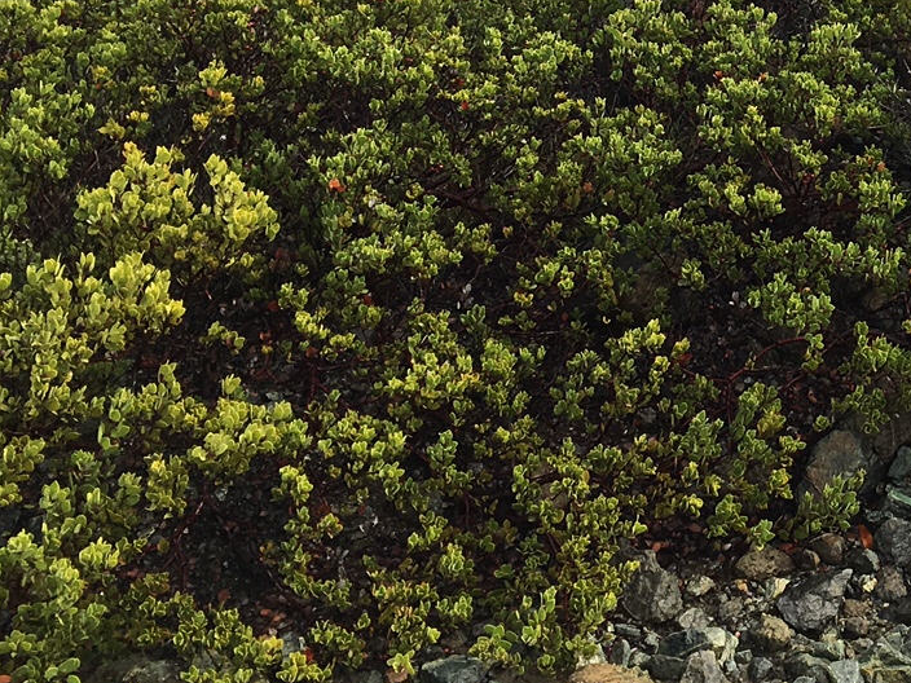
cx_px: 1075
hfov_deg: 21.9
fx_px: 2184
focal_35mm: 83
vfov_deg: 17.1
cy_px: -100
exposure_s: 1/635
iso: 25
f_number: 2.2
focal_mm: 4.15
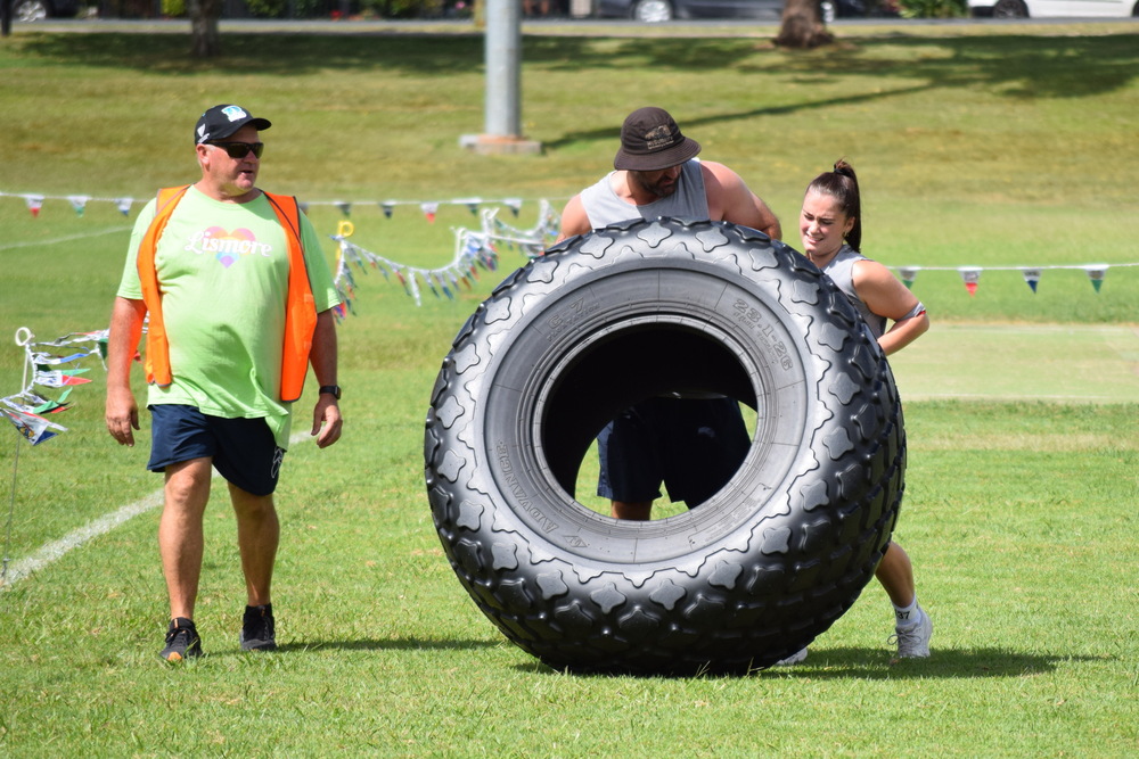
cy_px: 380
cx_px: 570
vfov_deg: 5.6
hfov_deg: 8.3
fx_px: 7831
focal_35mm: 248
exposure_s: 1/1600
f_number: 6.3
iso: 400
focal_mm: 165
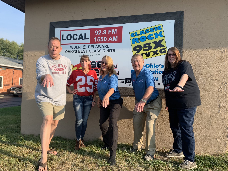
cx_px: 114
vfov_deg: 53.1
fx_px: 171
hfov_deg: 67.3
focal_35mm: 26
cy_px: 86
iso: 25
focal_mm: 4.25
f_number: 1.8
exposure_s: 1/962
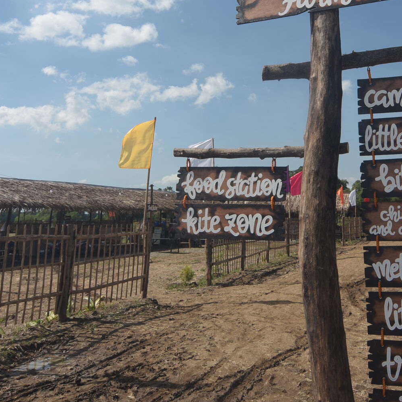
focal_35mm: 37
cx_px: 289
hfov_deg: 43.8
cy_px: 100
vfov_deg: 43.5
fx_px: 486
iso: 100
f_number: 18
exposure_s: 1/160
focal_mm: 17
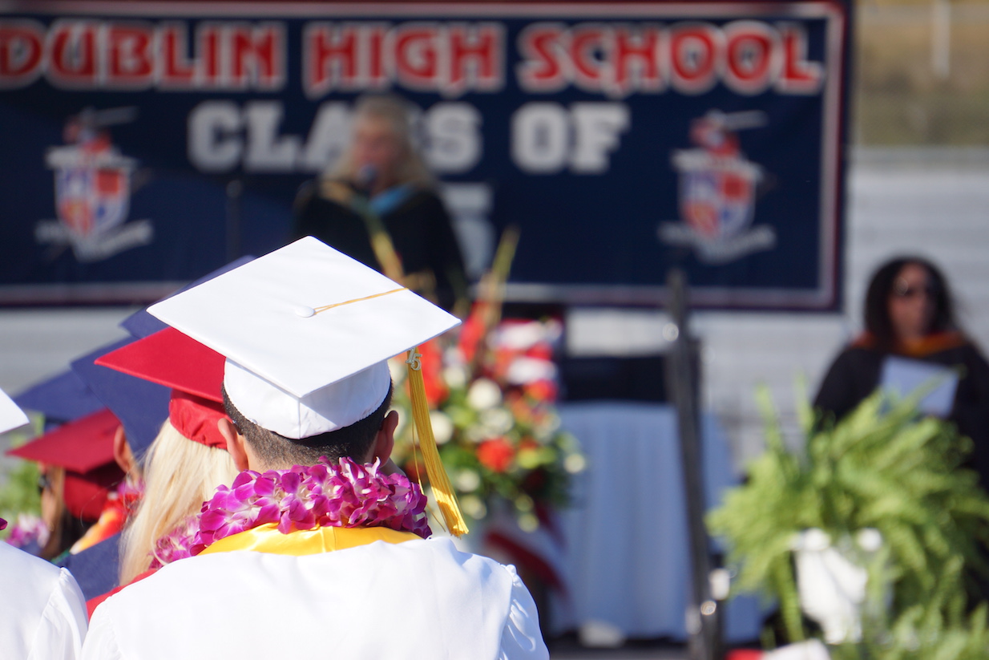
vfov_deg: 4.4
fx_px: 8654
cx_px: 494
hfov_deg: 6.5
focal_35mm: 315
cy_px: 330
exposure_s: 1/400
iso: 125
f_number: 6.3
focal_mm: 210
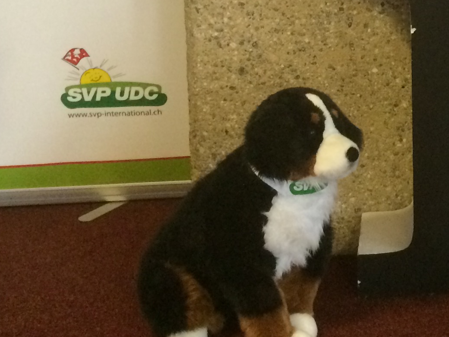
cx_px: 567
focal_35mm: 91
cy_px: -103
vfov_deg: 15.4
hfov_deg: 19.9
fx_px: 1180
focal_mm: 4.15
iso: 320
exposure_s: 1/30
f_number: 2.2
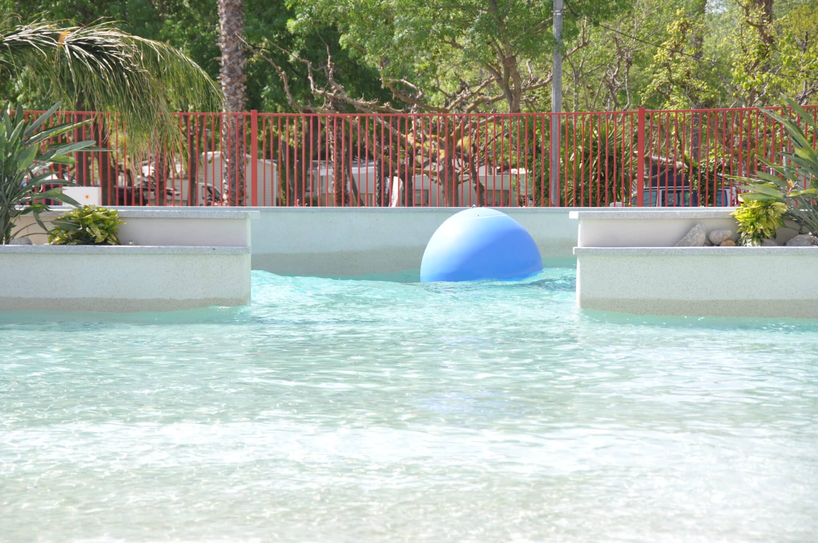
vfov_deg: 13.0
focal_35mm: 105
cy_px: 272
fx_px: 2383
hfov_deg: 19.5
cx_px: 409
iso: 200
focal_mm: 70
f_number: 5.6
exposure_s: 1/500
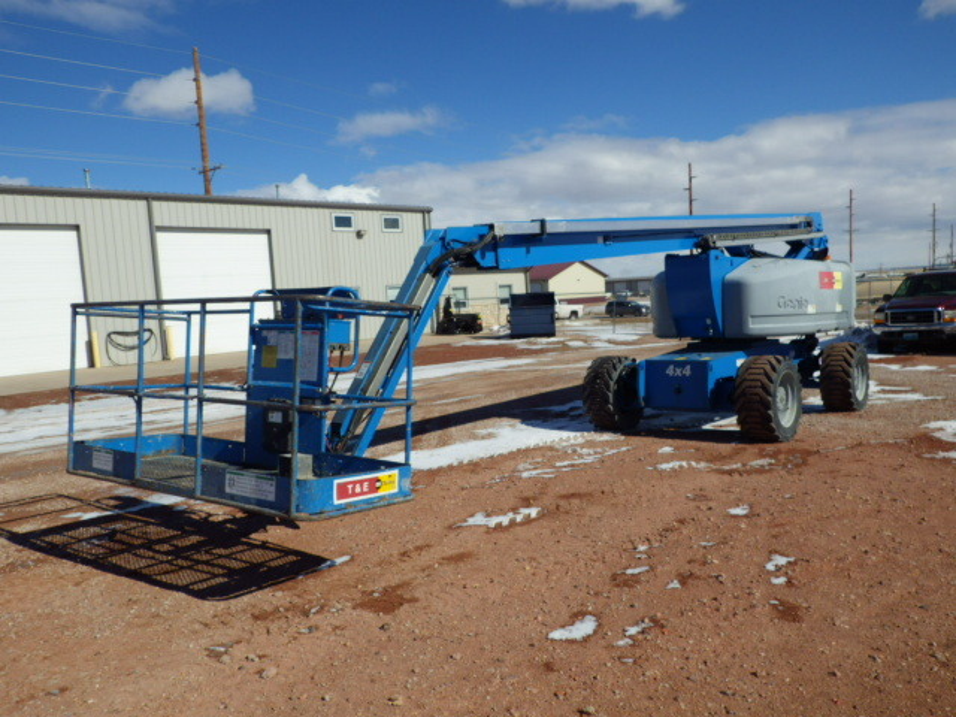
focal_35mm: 28
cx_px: 478
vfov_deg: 49.7
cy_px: 358
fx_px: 773
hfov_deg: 63.4
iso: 125
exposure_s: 1/2000
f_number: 4.2
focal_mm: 5
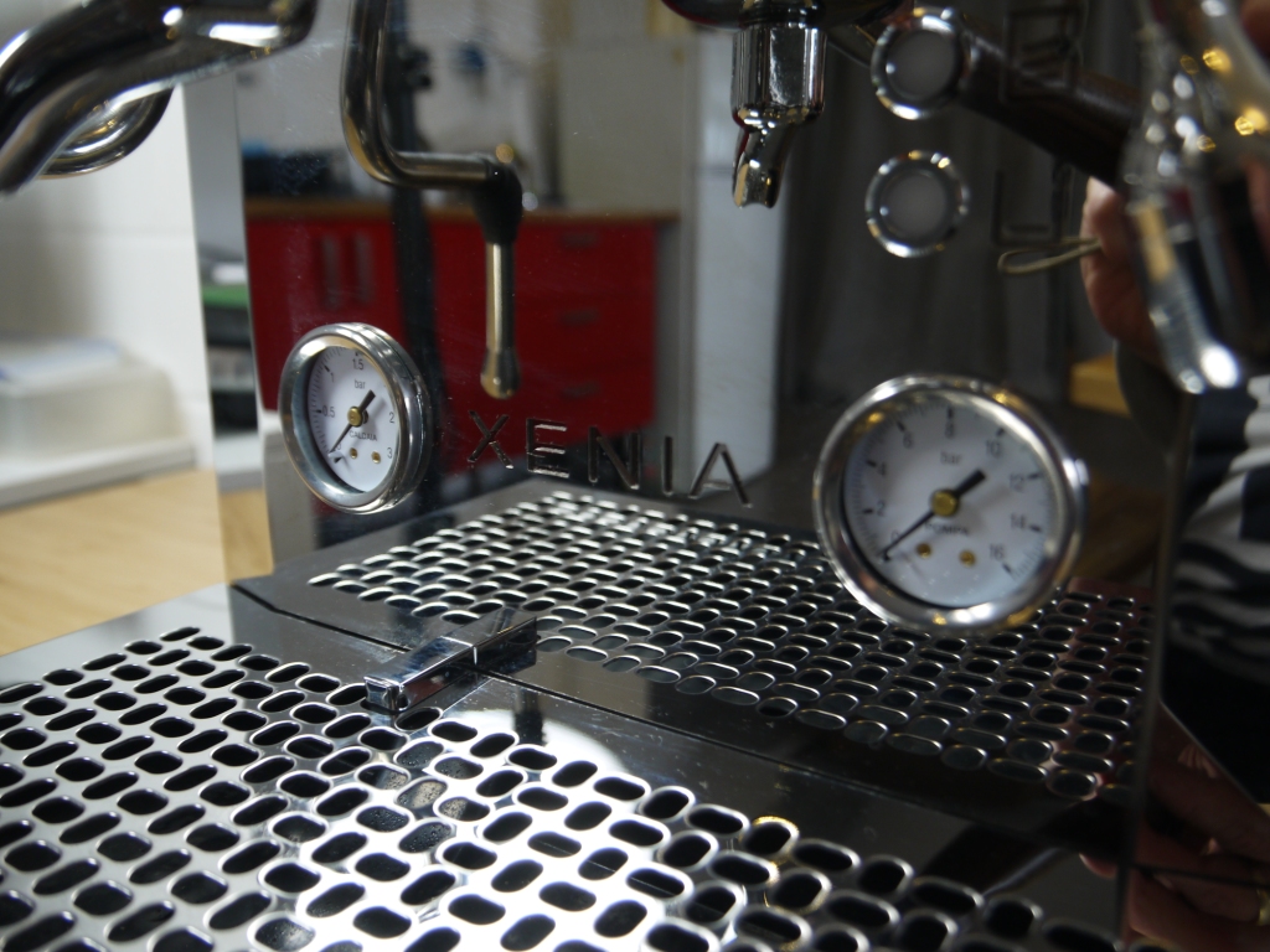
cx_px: 635
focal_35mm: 28
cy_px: 476
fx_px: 1027
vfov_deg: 49.7
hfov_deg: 63.4
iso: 250
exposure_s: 1/60
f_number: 3.5
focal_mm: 14
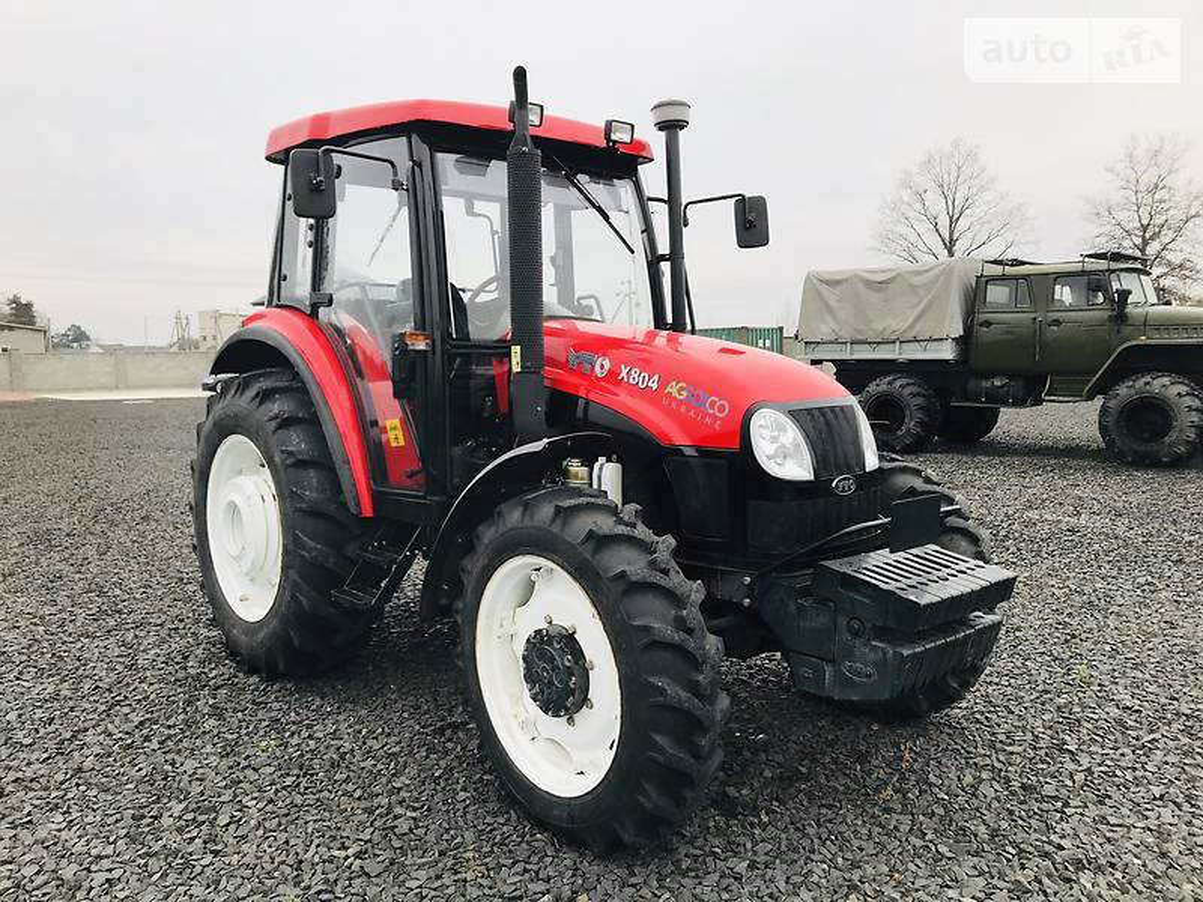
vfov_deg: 49.7
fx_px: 973
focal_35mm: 28
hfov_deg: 63.4
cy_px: 451
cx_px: 602
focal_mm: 4
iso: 20
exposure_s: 1/191
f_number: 1.8
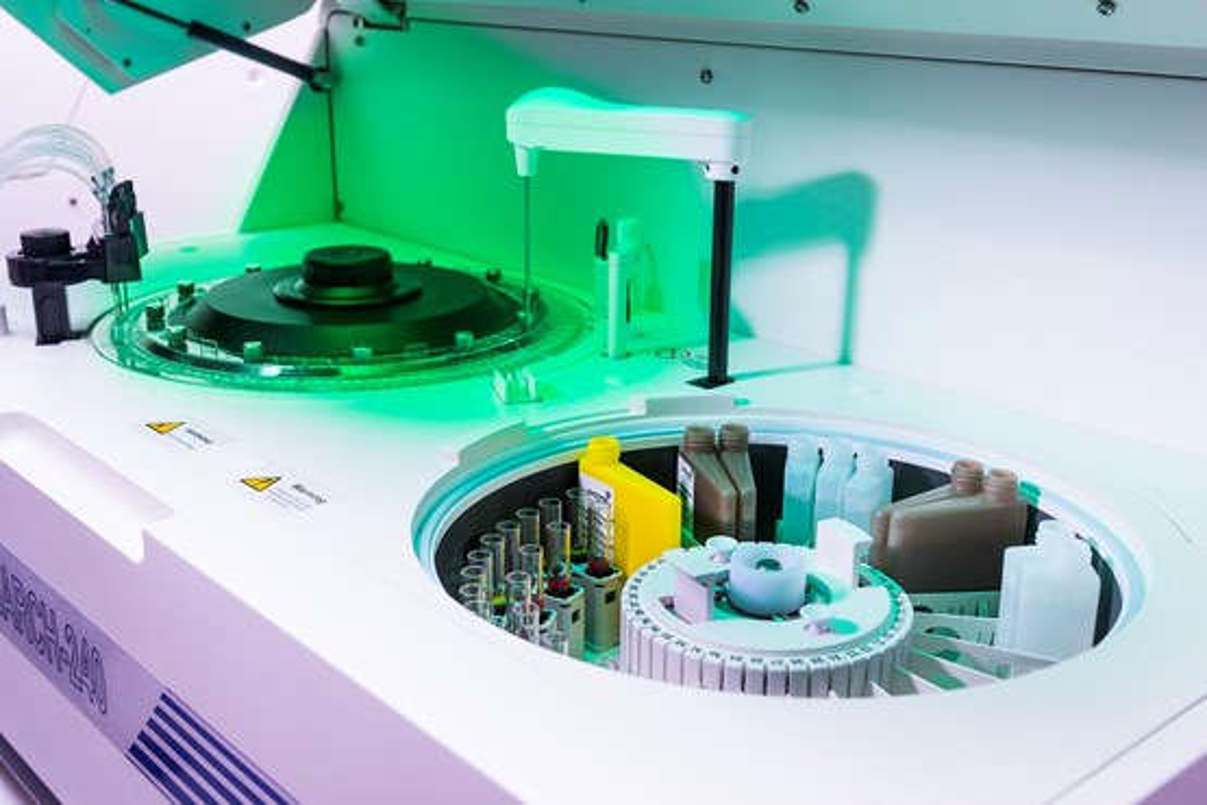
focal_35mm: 42
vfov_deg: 31.9
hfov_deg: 46.4
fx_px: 1408
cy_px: 402
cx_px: 604
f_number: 8
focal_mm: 42
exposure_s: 1/125
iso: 100
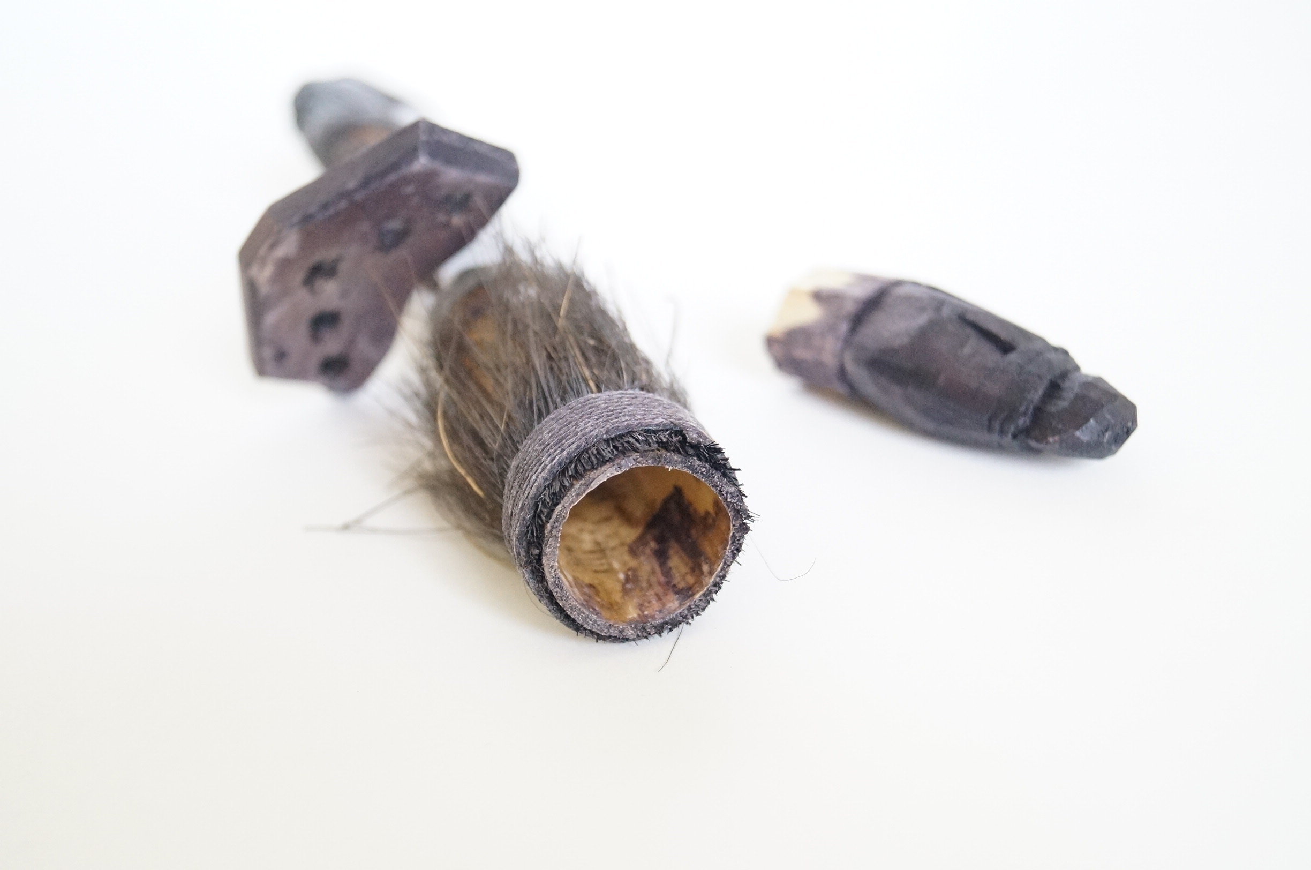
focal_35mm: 45
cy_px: 435
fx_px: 1636
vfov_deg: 29.8
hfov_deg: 43.7
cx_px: 656
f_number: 4.5
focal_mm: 30
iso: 3200
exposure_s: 1/60
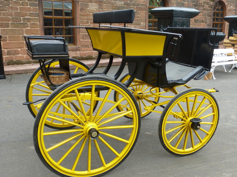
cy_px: 88
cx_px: 118
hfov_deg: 51.4
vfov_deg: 39.7
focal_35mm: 36
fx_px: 246
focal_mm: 6.4
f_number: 4
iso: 100
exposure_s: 1/160
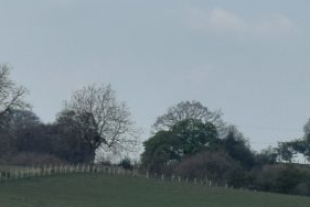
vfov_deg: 1.6
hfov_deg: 2.4
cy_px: -26
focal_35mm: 847
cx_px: -596
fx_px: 7304
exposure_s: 1/125
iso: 160
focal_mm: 85
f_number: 16
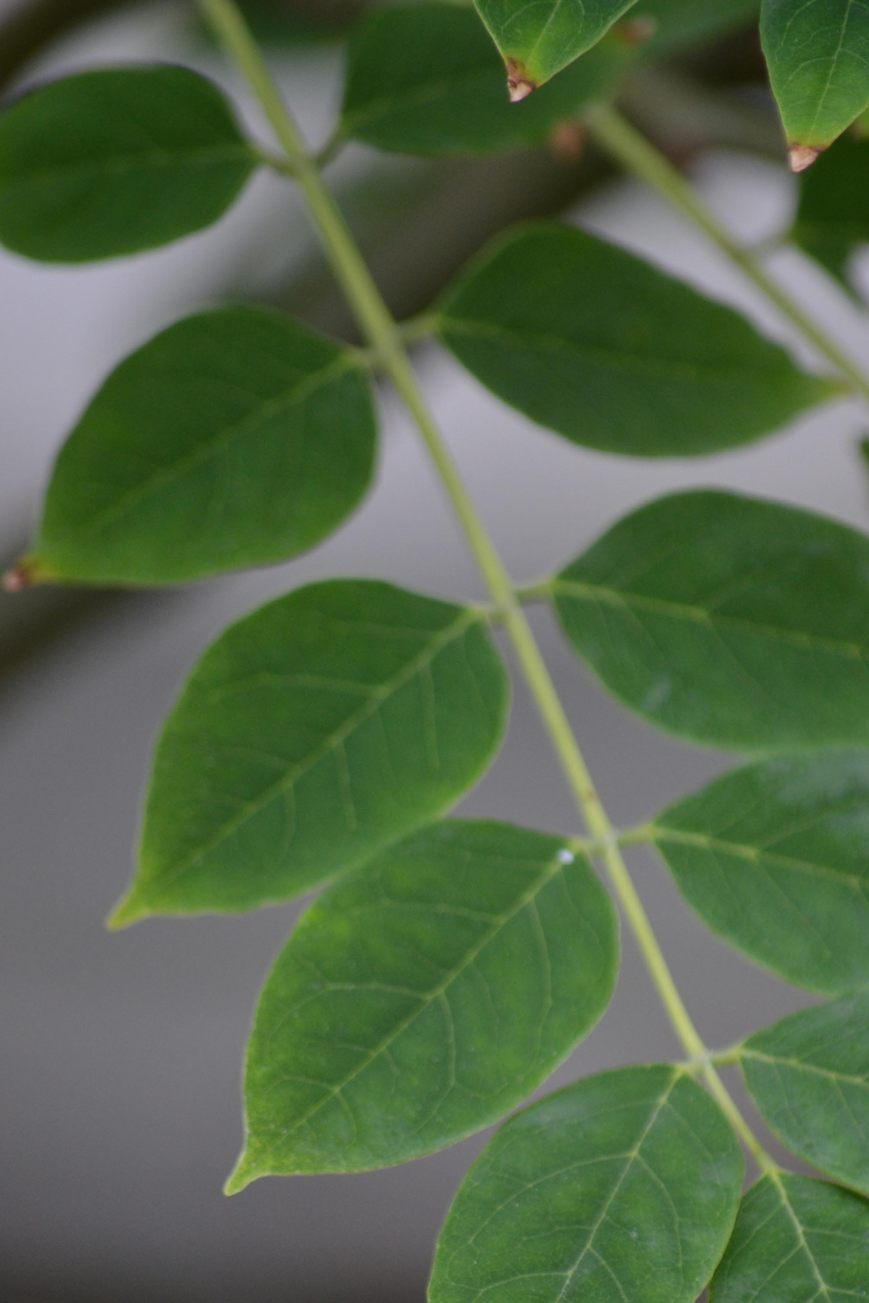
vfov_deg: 4.5
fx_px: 16656
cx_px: 648
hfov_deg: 3.0
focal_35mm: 460
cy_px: 936
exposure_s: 1/200
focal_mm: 200
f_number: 5.6
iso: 400
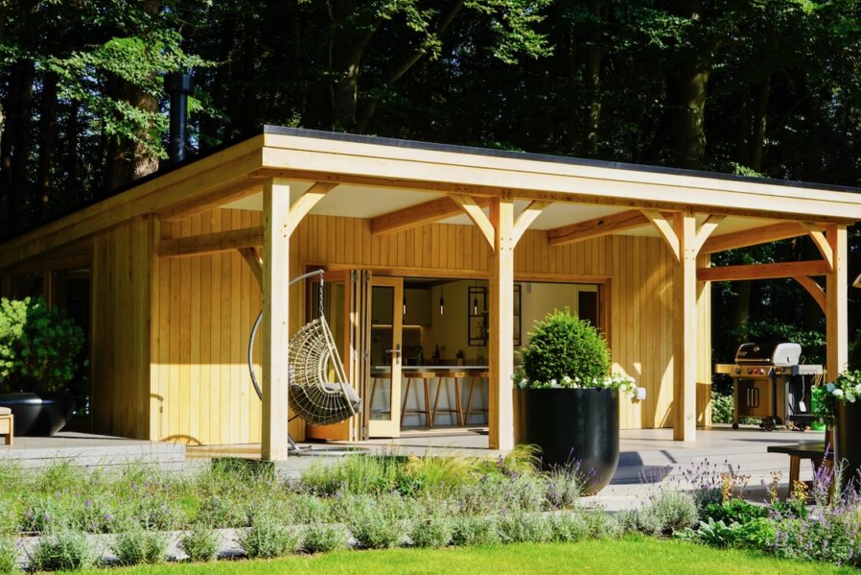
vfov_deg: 23.8
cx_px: 432
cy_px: 313
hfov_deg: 35.0
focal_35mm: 57
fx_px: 1363
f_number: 8
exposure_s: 1/125
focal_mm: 50
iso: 100
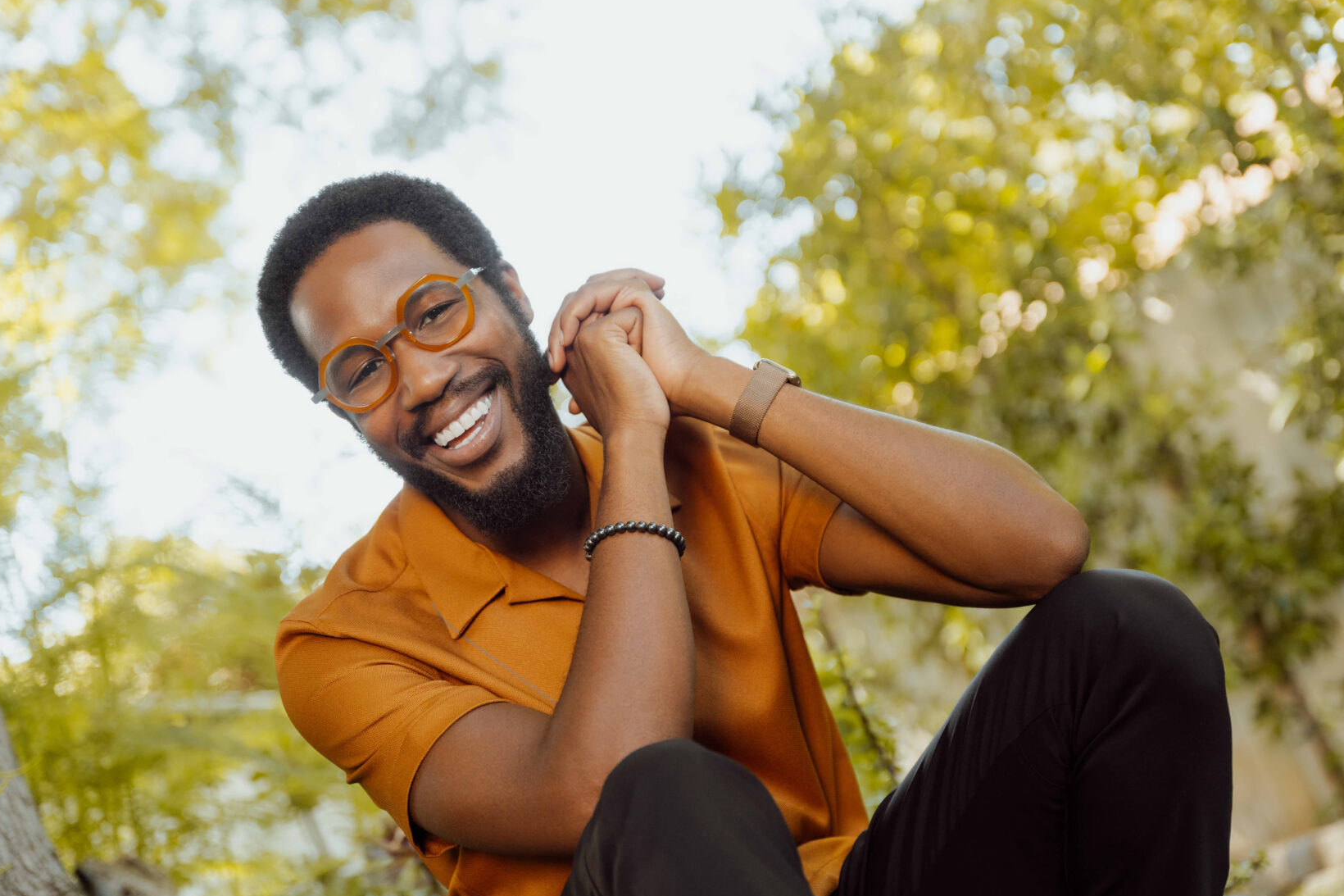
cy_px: 446
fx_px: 2202
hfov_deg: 33.9
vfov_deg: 23.0
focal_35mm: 59
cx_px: 670
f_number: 2.8
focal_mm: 58
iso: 500
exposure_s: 1/250
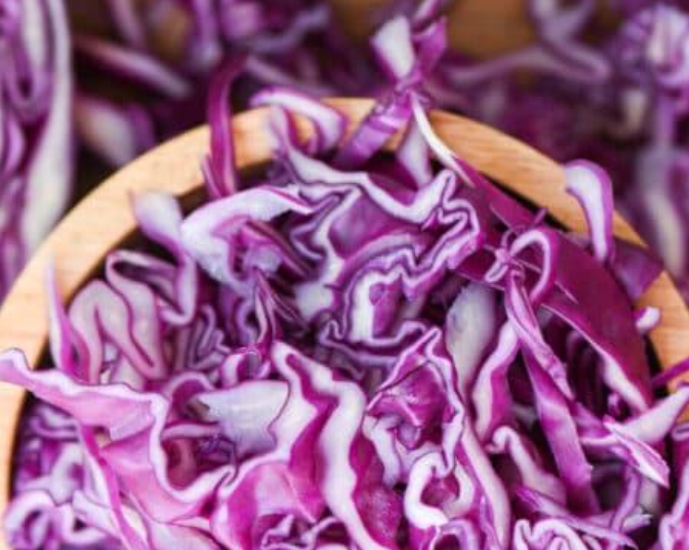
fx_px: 5381
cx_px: 332
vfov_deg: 5.9
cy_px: 454
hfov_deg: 7.3
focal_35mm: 264
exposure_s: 1/320
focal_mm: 105
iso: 400
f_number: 4
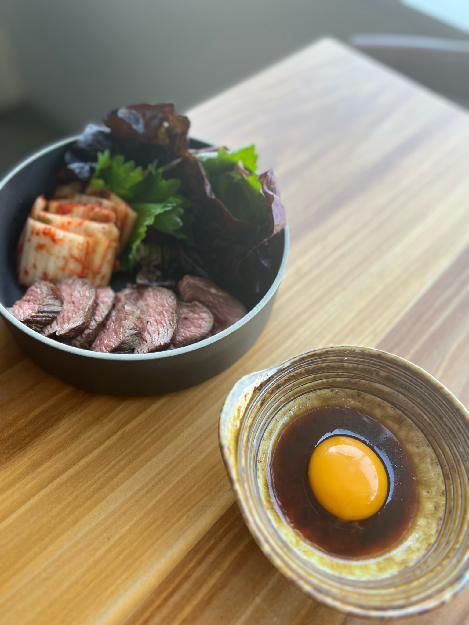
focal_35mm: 26
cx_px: 234
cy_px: 312
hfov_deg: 53.0
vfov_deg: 67.3
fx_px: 470
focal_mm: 5.7
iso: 32
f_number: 1.5
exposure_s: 1/135
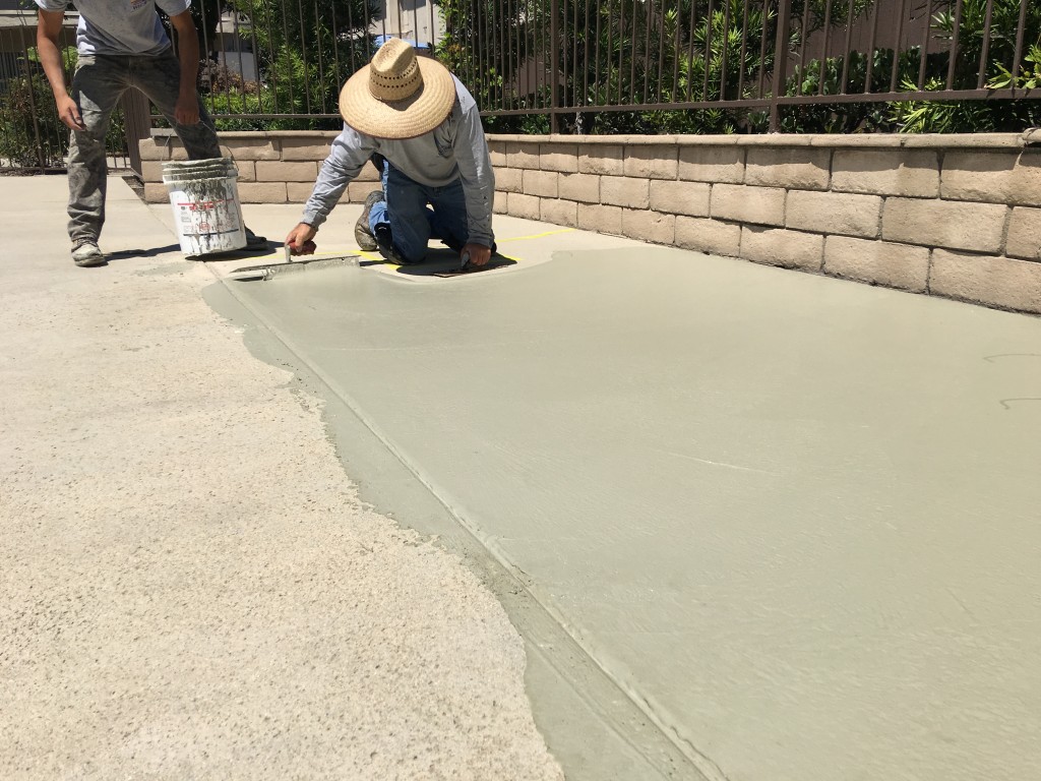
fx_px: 872
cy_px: 390
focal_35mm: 29
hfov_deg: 61.7
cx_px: 520
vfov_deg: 48.2
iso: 25
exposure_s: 1/2747
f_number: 2.2
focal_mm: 4.15
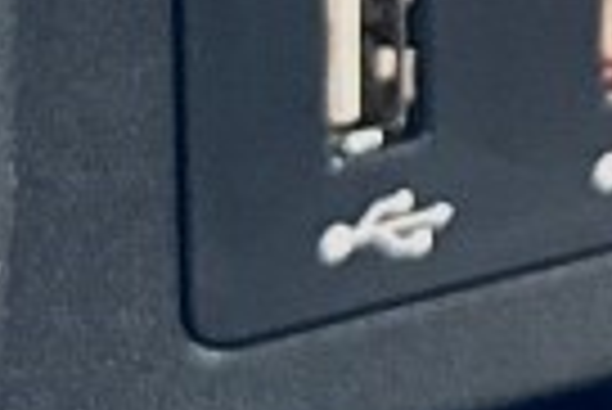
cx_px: 1408
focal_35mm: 375
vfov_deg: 3.5
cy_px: -1189
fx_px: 6382
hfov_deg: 5.3
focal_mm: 6.86
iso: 640
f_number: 1.78
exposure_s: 1/25
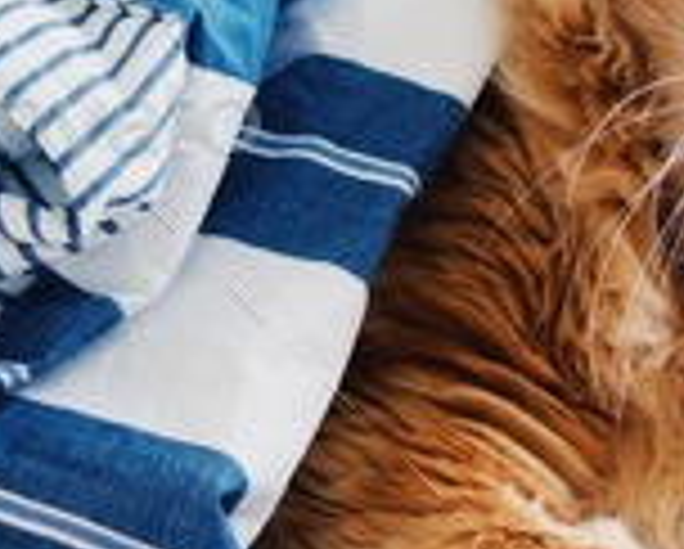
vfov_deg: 5.7
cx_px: 720
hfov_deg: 7.1
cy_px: 326
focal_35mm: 272
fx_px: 5513
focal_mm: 50
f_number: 1.8
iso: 200
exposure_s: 1/200
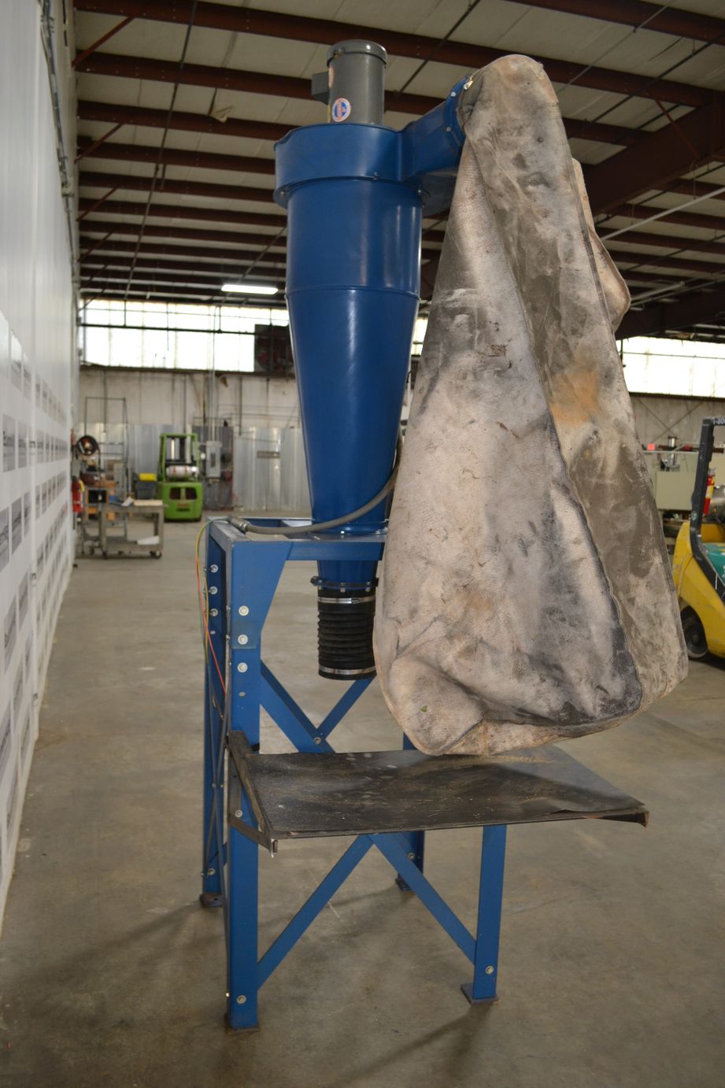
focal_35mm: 27
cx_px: 362
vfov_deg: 67.4
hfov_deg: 47.9
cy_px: 544
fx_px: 816
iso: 400
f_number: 4
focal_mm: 18
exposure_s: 1/60
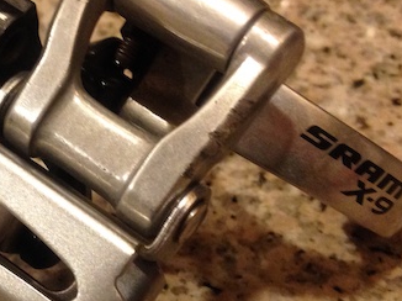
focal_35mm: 86
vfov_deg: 17.1
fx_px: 998
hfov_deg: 21.9
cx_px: -6
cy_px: 180
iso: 200
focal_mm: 4.28
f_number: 2.4
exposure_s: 1/20
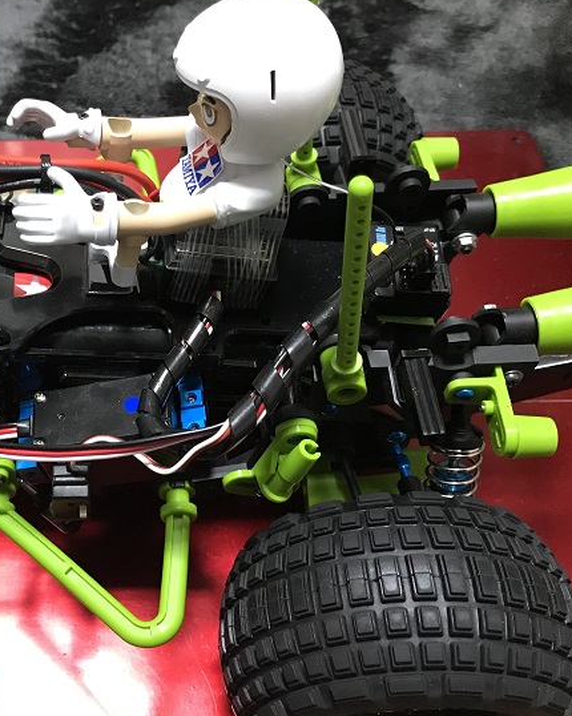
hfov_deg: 35.0
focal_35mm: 41
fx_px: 868
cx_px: 94
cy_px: 385
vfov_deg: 44.8
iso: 100
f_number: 1.8
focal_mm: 3.99
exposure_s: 1/11
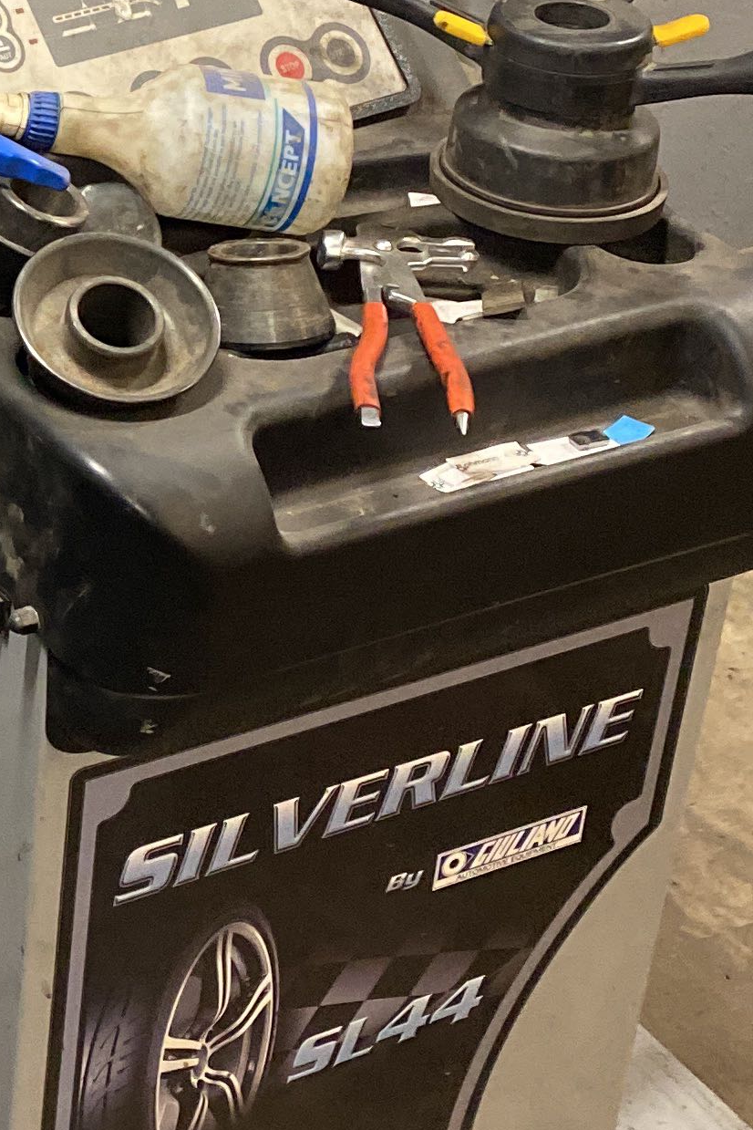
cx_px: -334
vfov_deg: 22.8
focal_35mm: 88
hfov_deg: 14.6
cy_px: 215
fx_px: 2761
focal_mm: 4.25
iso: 250
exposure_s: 1/50
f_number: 1.8
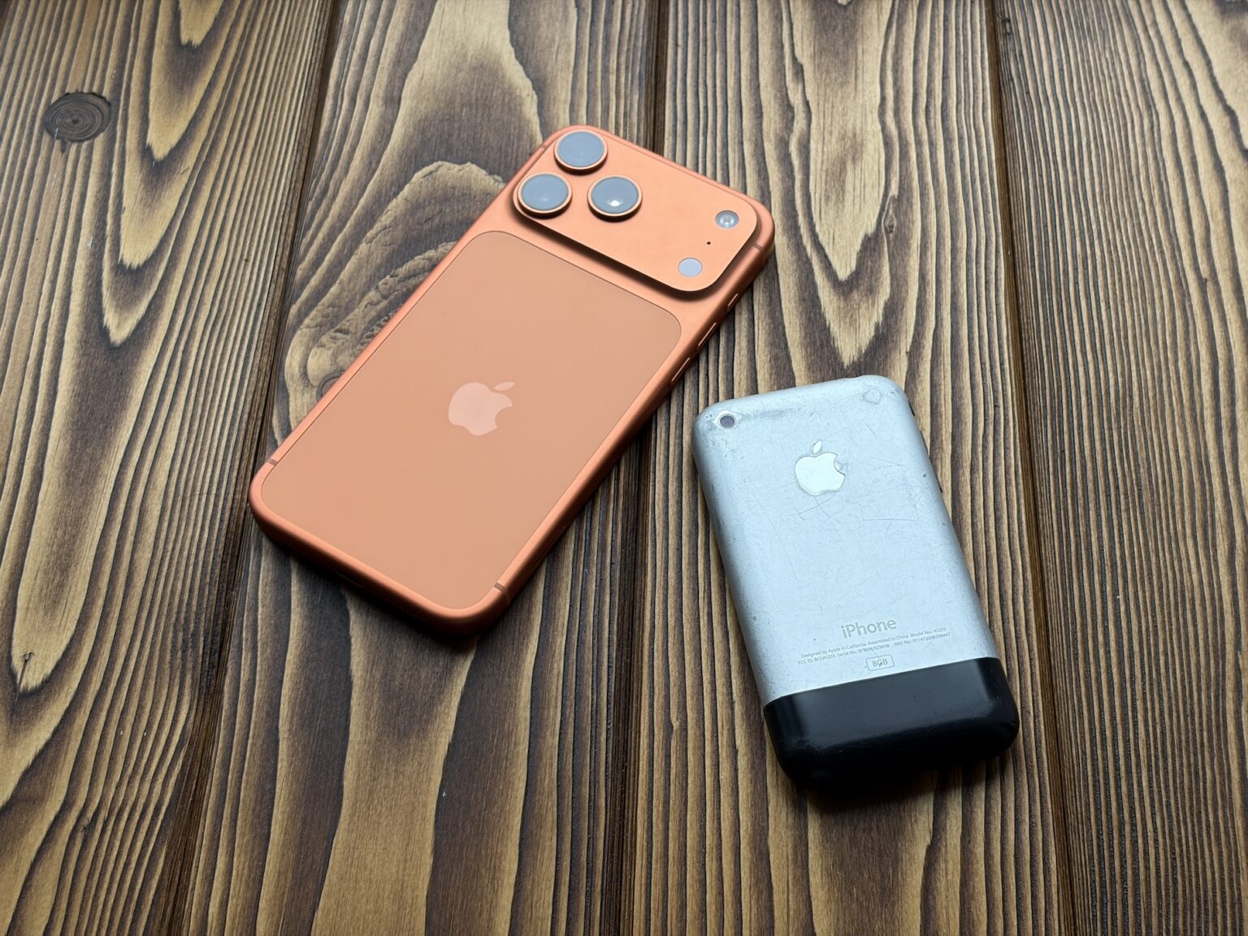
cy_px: 468
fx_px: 1875
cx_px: 624
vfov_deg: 28.0
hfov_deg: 36.8
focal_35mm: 52
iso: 32
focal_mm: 5.96
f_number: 1.6
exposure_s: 1/122
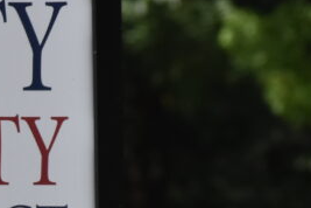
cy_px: 162
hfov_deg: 1.5
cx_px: -319
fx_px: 12171
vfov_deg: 1.0
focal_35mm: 1409
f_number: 7.1
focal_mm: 180
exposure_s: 1/1600
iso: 400
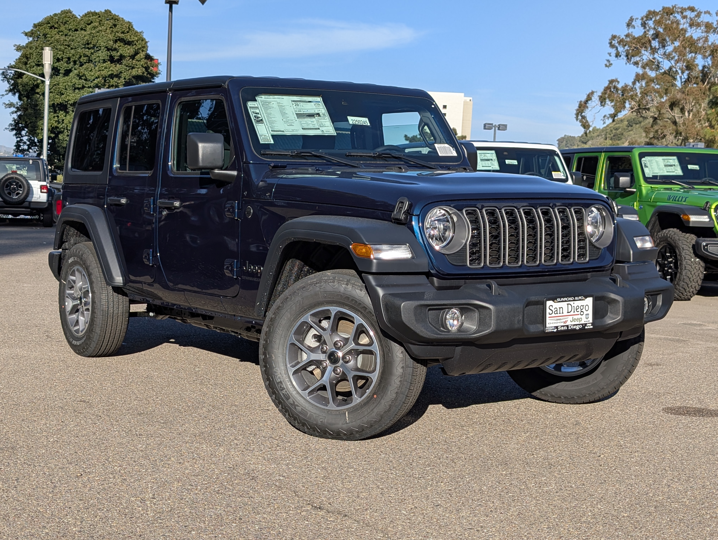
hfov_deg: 38.9
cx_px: 359
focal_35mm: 49
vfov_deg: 29.7
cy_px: 270
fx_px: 1018
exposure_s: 1/1048
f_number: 1.68
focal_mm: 6.9
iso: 20
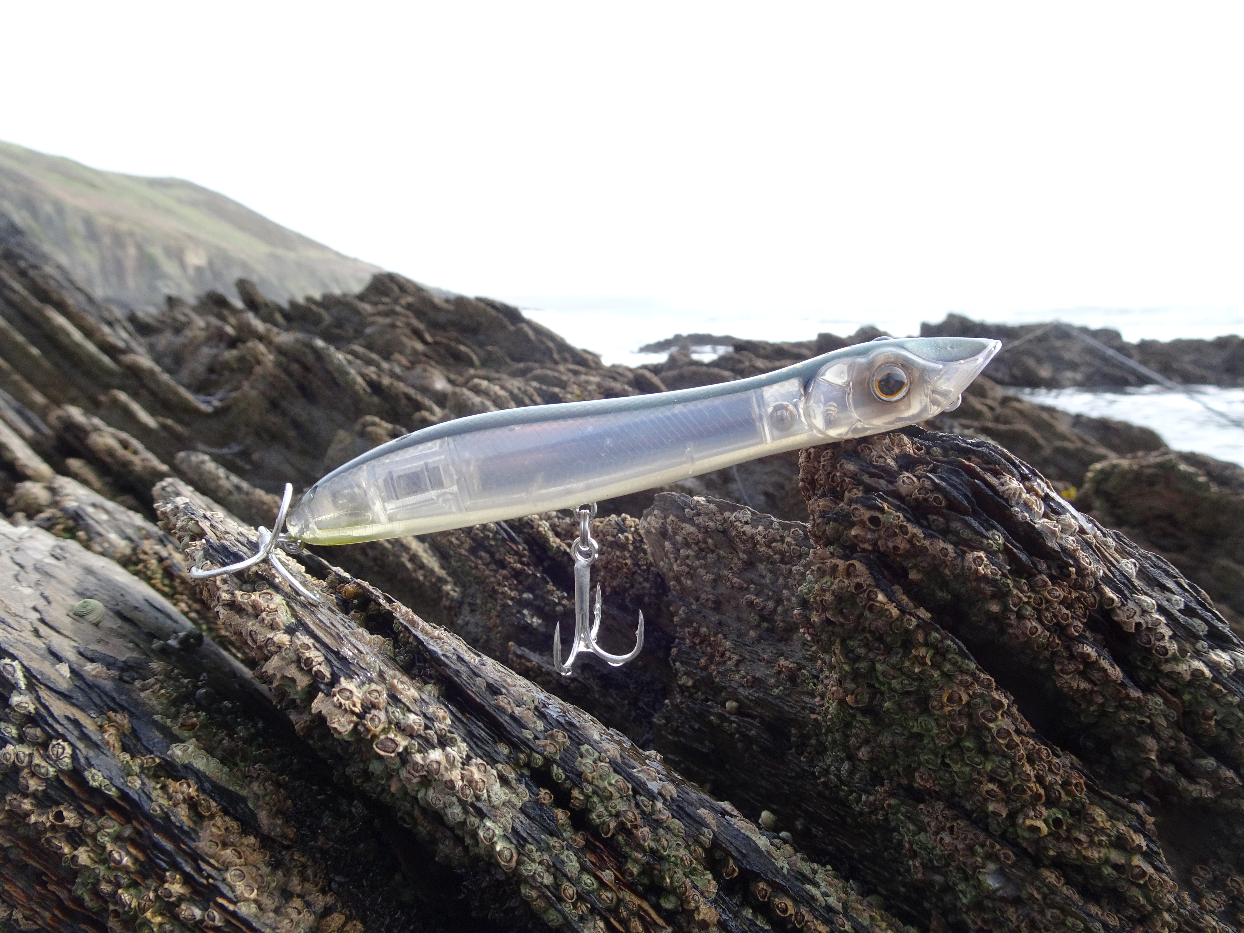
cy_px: 466
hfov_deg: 71.6
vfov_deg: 56.8
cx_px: 622
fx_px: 862
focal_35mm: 24
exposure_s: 1/320
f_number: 3.5
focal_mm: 4.1
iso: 80
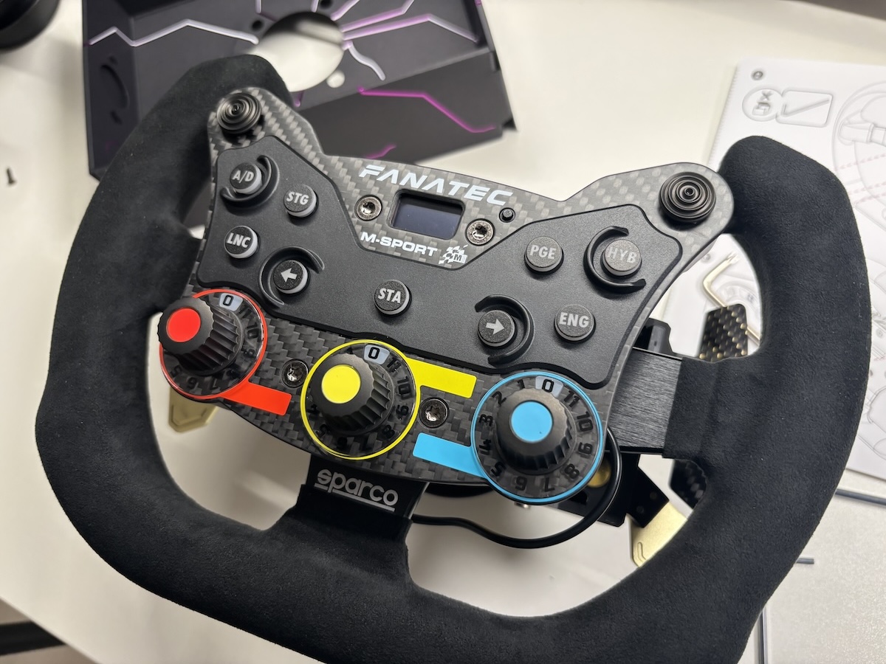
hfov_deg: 67.3
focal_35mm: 26
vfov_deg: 53.1
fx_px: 665
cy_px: 332
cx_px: 443
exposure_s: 1/60
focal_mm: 5.96
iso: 125
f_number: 1.6
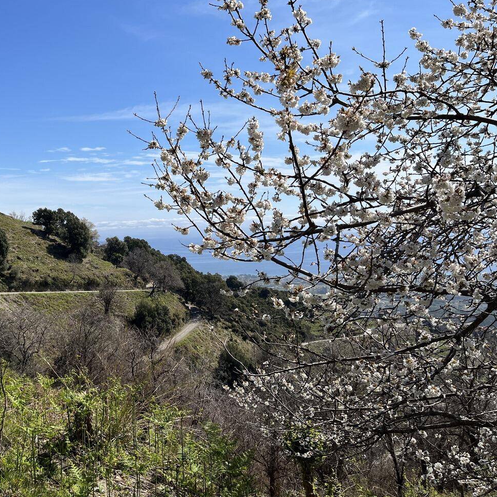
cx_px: 148
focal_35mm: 34
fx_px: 552
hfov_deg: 47.3
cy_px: 232
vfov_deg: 48.4
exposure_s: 1/4310
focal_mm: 5.1
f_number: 1.6
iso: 50
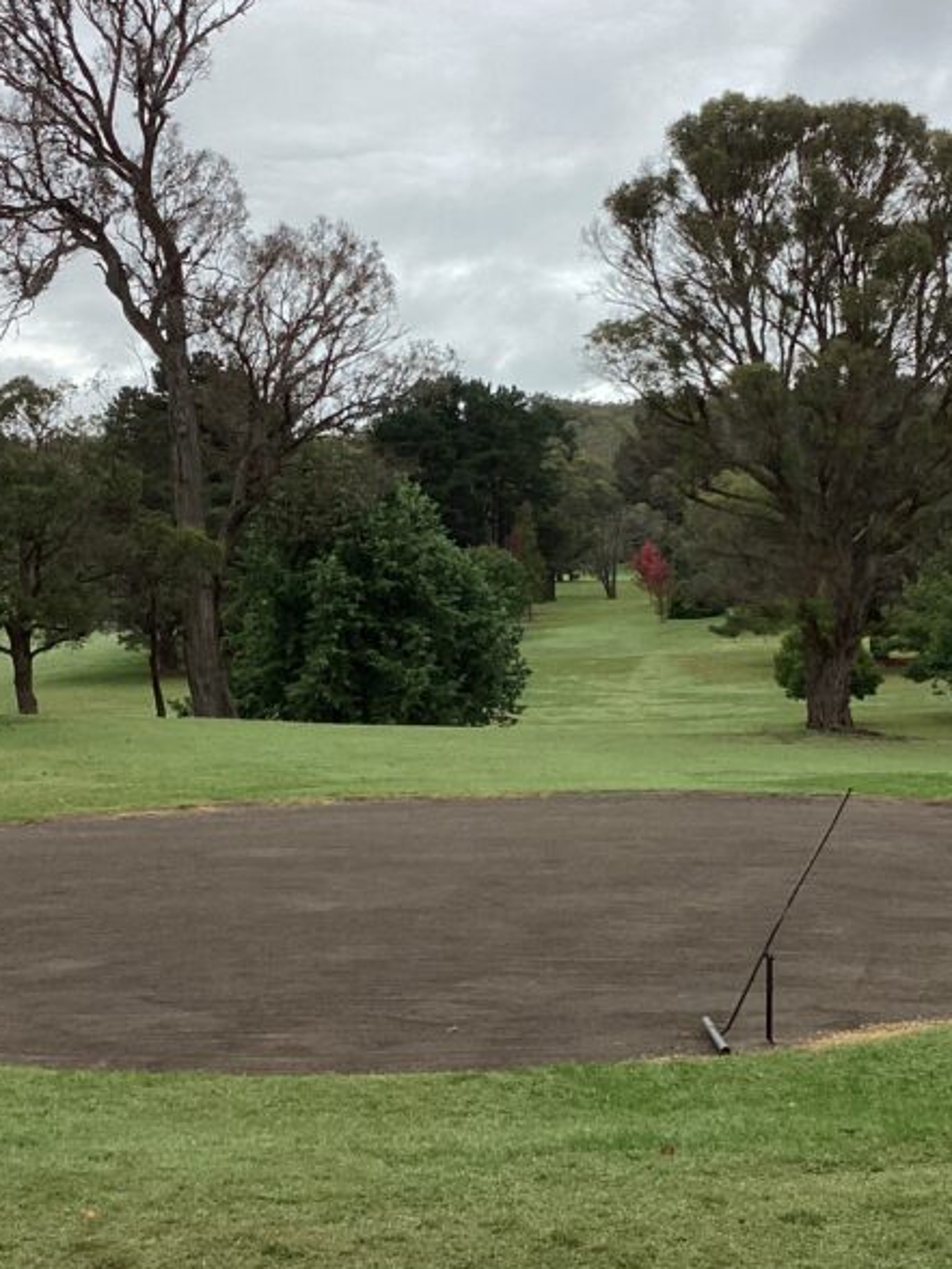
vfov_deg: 35.5
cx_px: 505
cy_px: 598
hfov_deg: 27.0
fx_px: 1980
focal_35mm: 54
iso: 25
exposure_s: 1/303
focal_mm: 3.3
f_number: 2.4
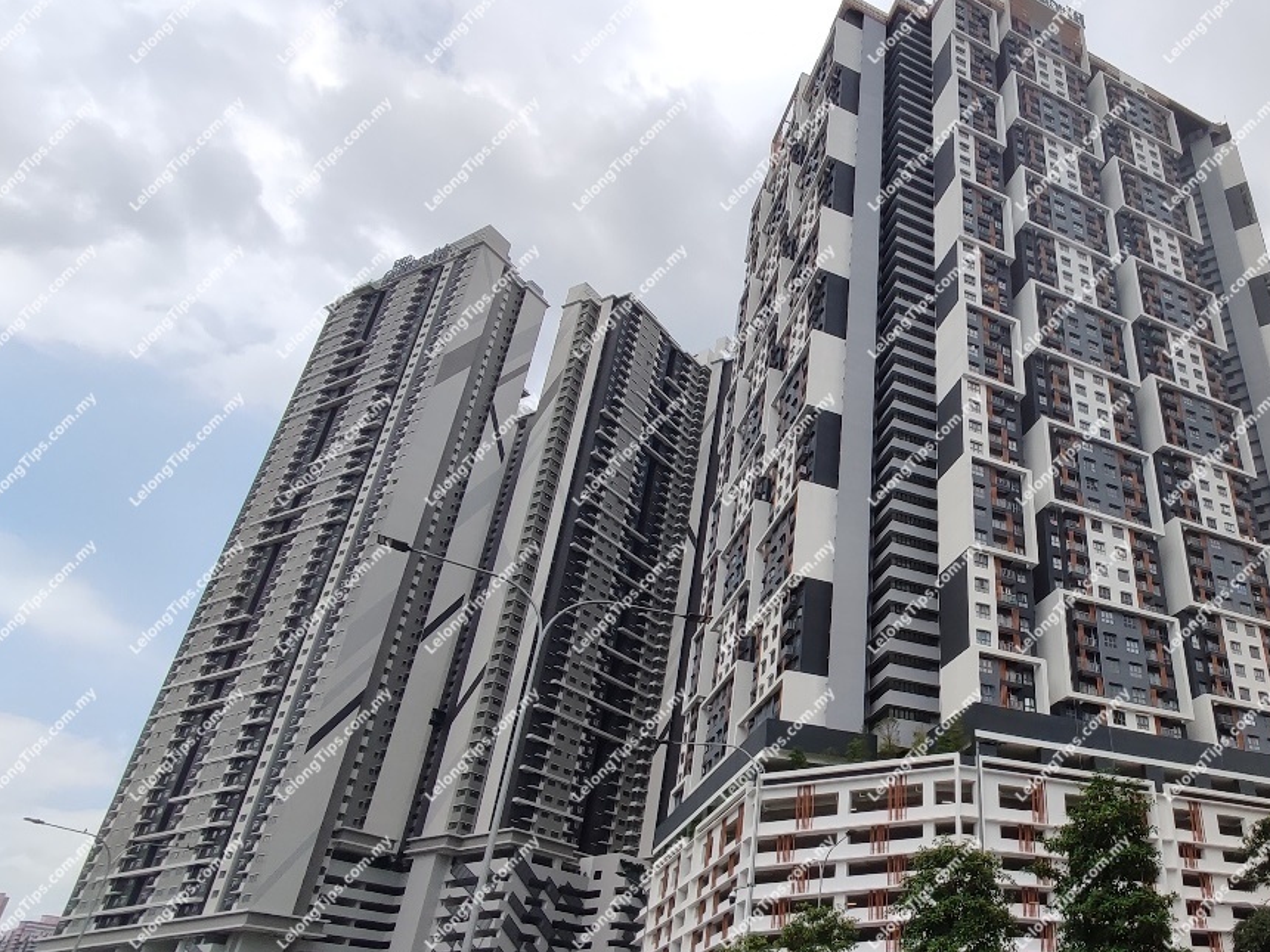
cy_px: 469
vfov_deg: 58.9
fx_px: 844
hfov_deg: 71.1
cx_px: 877
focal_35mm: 23
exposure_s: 1/1360
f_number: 2.2
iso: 50
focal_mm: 1.65
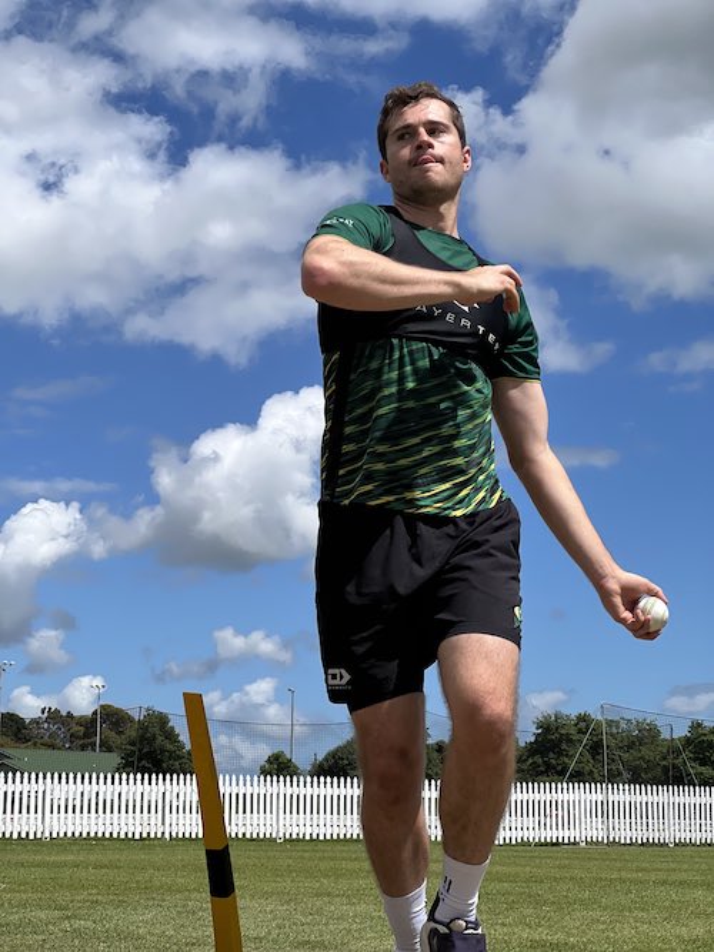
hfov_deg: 19.1
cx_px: 357
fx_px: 2118
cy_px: 476
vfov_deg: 25.3
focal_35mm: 77
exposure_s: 1/1085
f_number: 2.8
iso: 32
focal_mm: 9
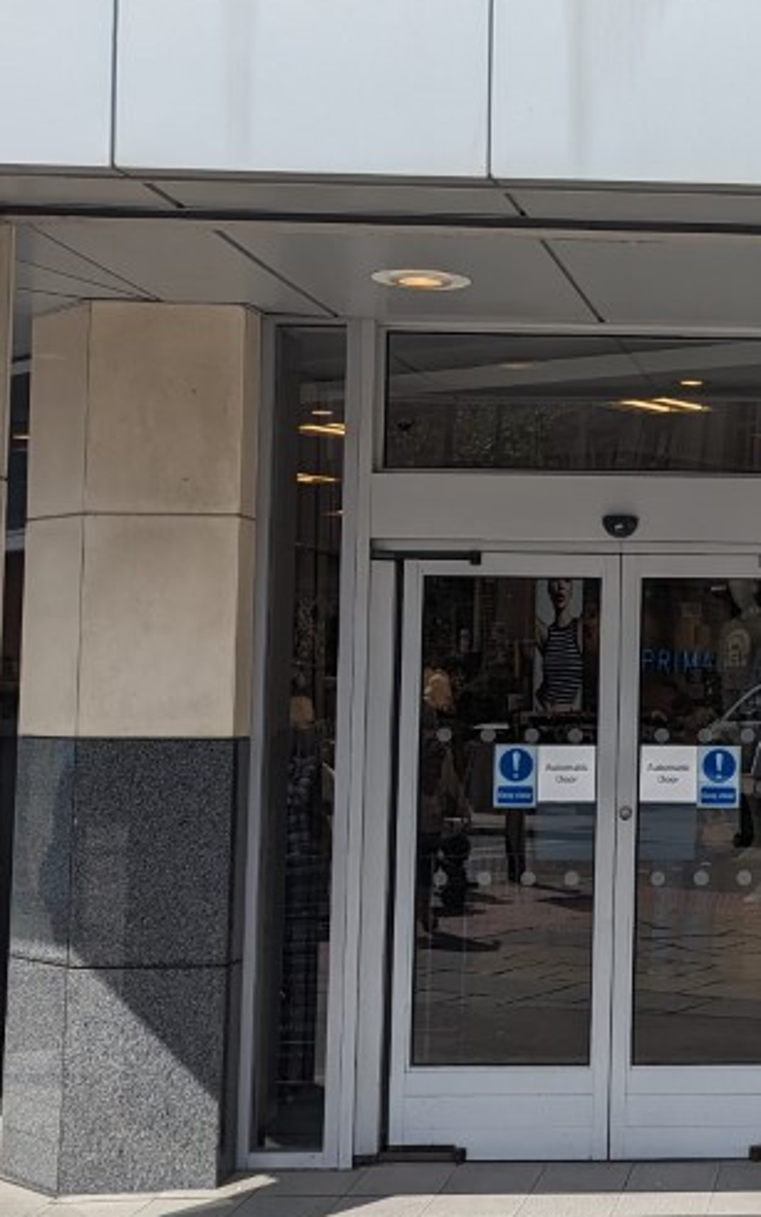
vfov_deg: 32.9
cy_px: 543
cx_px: 1003
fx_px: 2057
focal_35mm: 62
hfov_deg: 19.3
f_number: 1.85
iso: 45
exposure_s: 1/2020
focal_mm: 6.81
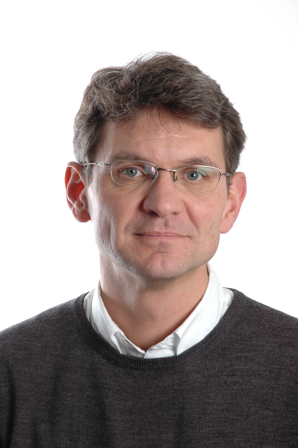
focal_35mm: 105
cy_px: 224
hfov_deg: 13.0
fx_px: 1306
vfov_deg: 19.5
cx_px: 149
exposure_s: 1/250
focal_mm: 70
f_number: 13
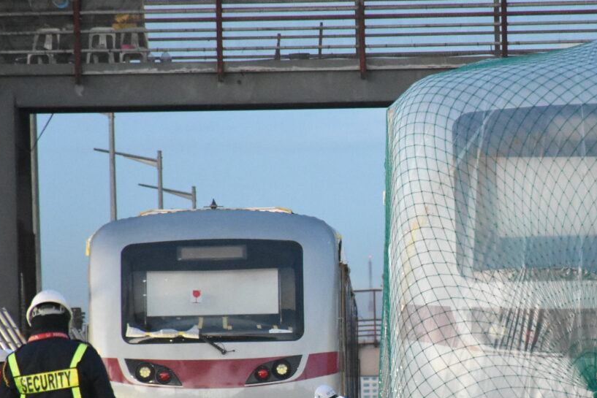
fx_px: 6551
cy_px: 300
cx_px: 468
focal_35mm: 395
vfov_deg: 3.5
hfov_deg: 5.2
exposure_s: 1/60
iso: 6400
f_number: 6.3
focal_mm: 140
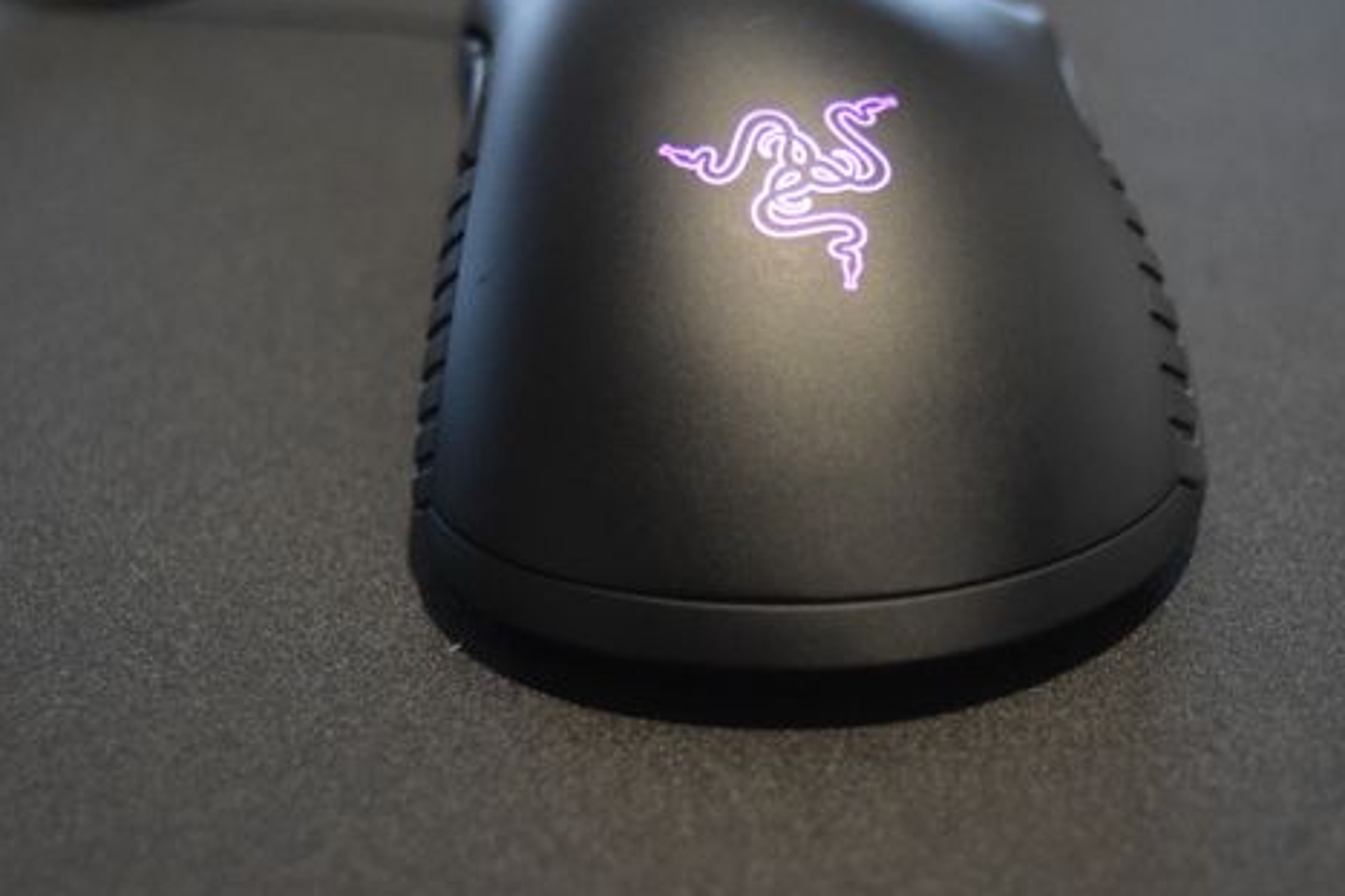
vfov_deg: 19.2
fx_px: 2652
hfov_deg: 28.4
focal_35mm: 71
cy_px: 422
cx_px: 766
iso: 3600
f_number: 4.5
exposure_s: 1/60
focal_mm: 34
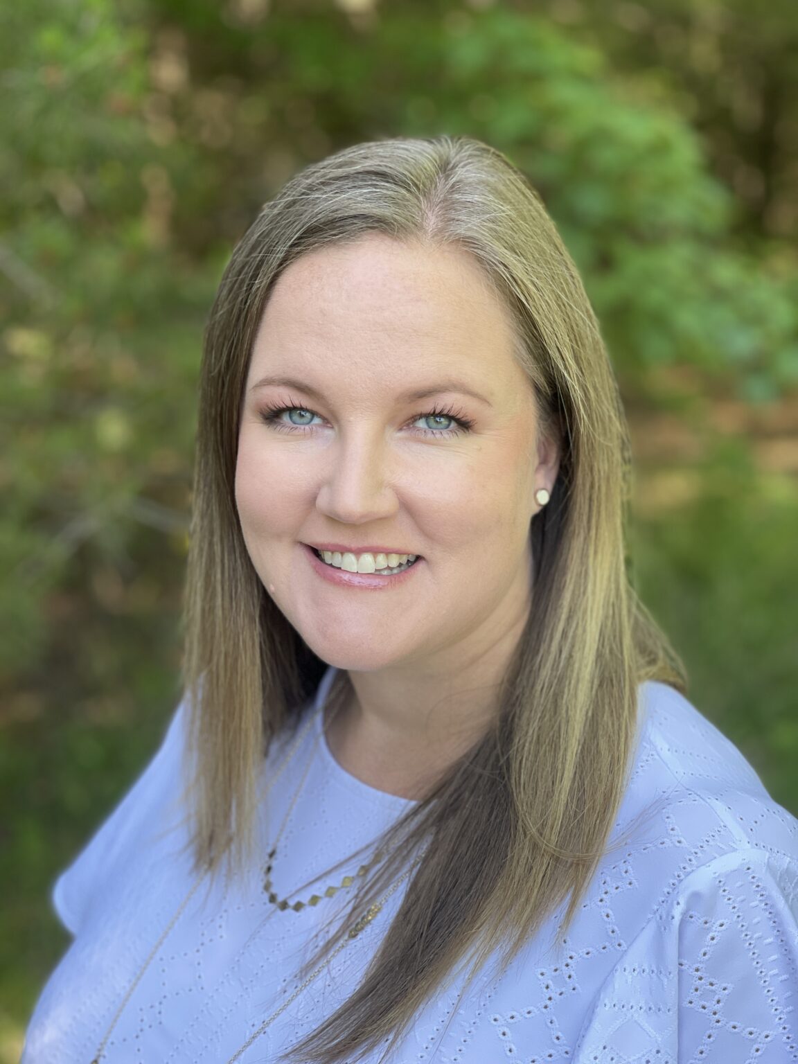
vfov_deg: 30.3
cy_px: 532
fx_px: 1967
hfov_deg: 22.9
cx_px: 399
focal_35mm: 64
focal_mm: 7.5
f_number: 2.2
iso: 40
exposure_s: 1/121
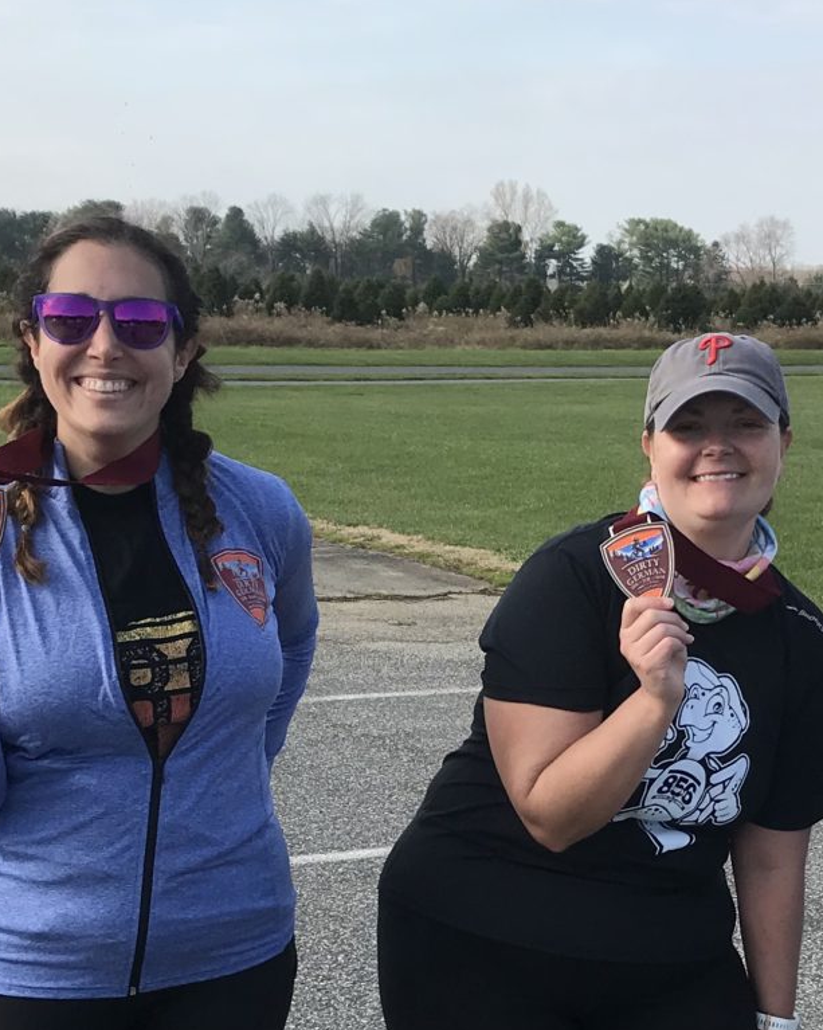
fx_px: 2224
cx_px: 544
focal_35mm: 73
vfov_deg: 25.5
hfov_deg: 20.9
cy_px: 876
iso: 20
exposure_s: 1/1520
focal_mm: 3.99
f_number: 1.8
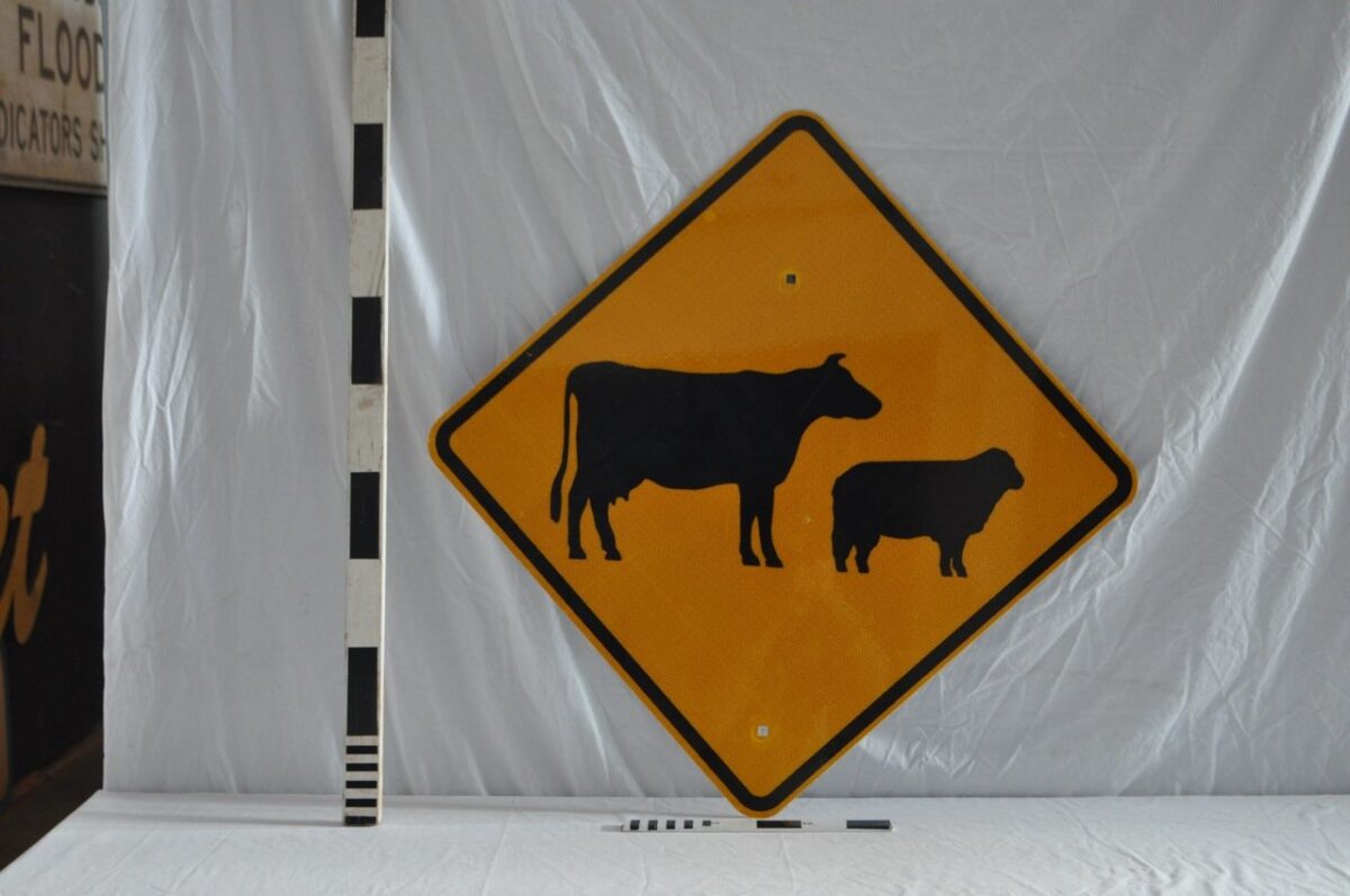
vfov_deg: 25.0
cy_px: 448
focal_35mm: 54
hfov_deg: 36.9
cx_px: 675
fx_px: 2023
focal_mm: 36
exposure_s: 1/40
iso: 800
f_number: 6.3
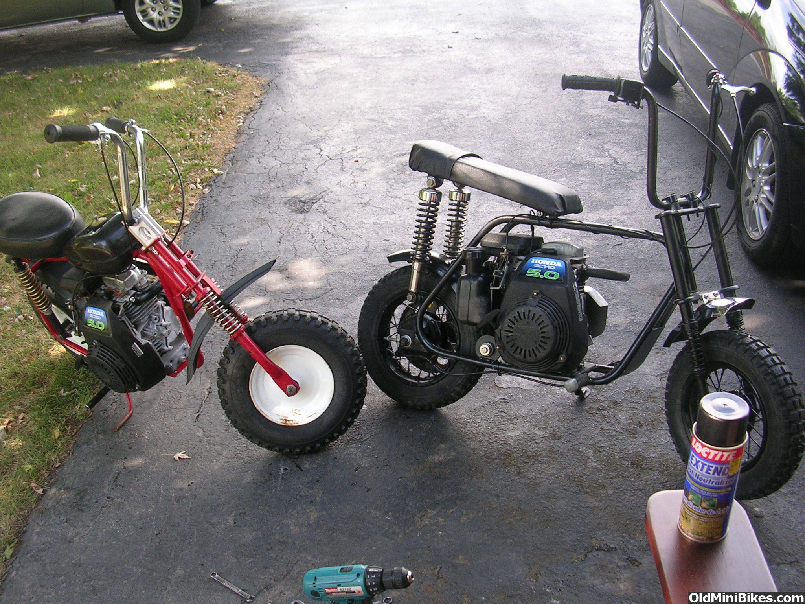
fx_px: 884
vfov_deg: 37.7
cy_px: 302
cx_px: 402
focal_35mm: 38
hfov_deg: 49.0
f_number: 2.8
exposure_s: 1/97.2
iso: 50
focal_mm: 5.8
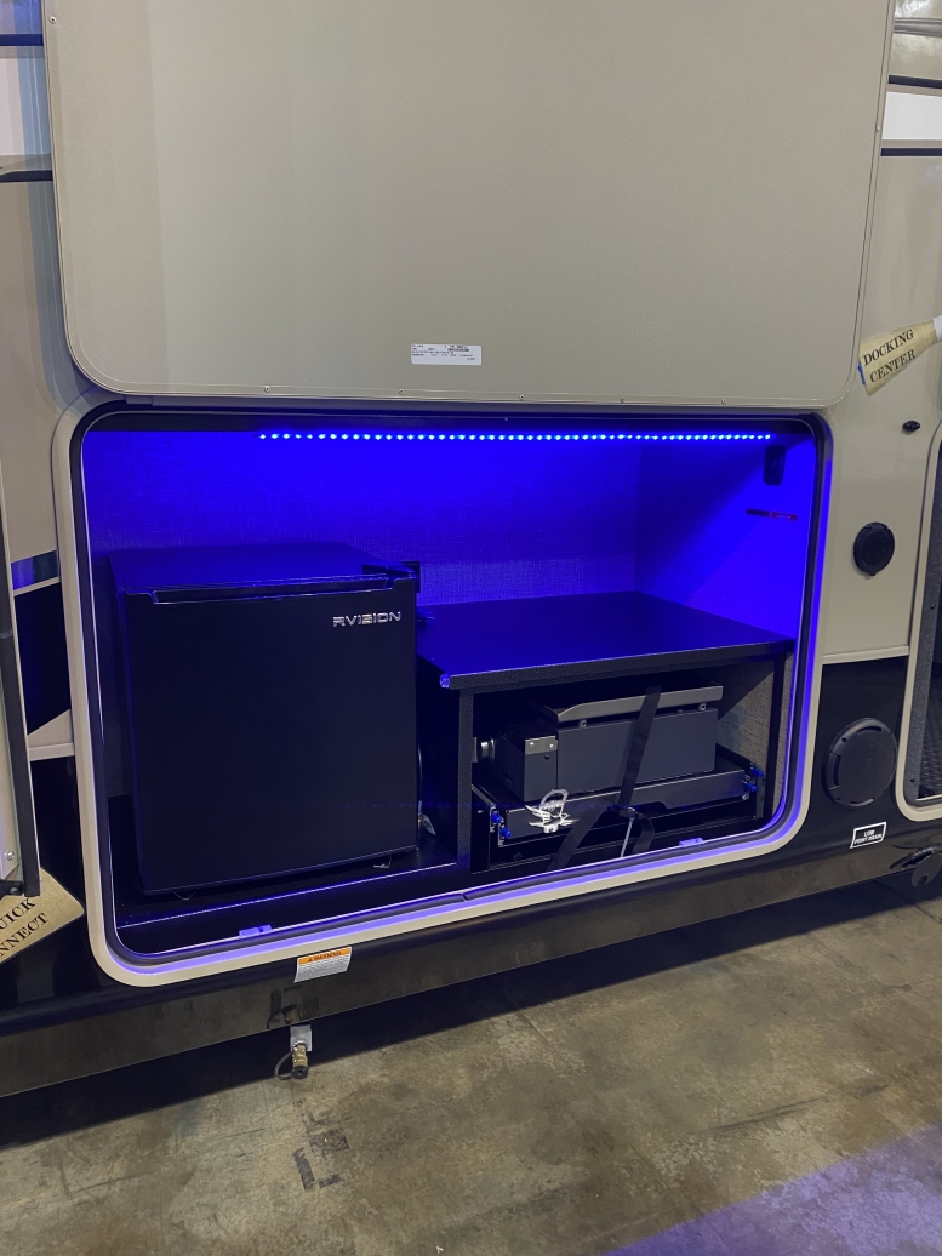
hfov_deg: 53.1
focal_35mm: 26
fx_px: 943
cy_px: 628
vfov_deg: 67.3
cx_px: 471
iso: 320
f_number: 1.8
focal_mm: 4.25
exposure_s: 1/60
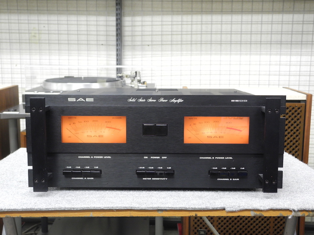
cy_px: 118
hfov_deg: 42.1
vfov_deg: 32.2
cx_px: 157
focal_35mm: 45
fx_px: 408
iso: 400
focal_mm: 9.7
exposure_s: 1/14.6
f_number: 3.2
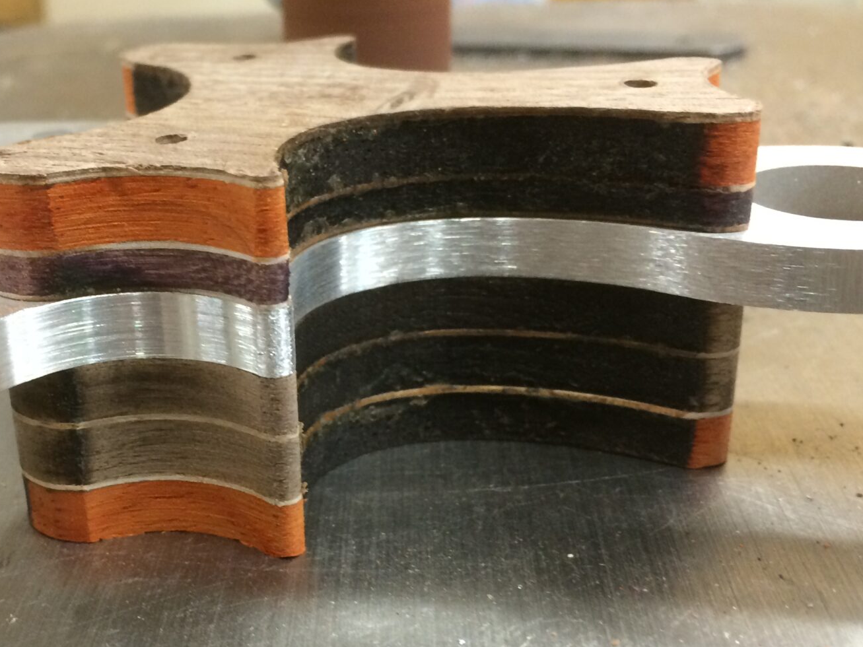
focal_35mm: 47
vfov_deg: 30.8
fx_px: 1172
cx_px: 265
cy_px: 368
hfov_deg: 39.8
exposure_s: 1/30
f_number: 2.2
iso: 125
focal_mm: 4.12
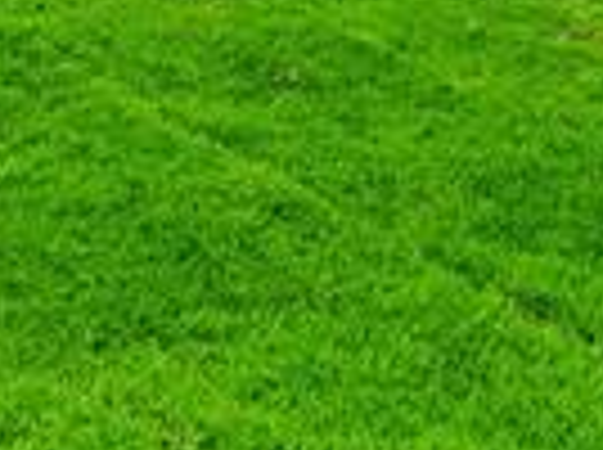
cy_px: -608
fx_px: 1165
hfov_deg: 28.8
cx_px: 196
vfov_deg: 14.7
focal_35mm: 67
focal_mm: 7
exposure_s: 1/8000
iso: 500
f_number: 4
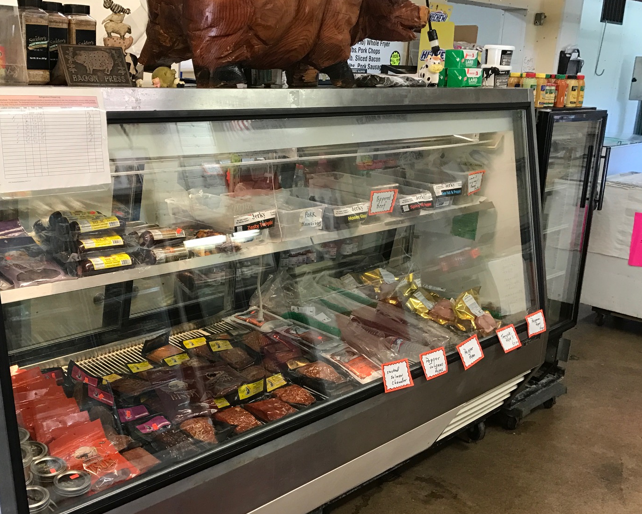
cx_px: 243
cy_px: 246
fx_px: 760
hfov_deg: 45.4
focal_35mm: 40
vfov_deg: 37.3
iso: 40
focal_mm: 3.99
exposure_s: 1/30
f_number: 1.8
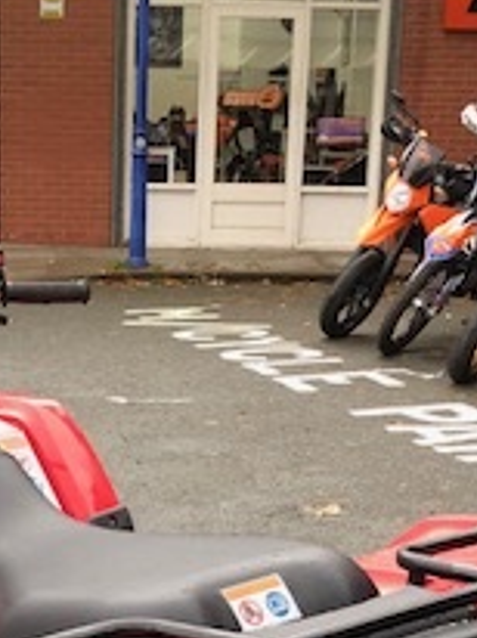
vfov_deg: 21.6
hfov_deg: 16.8
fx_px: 1602
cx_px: 87
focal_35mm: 87
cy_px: 657
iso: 25
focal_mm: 4
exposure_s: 1/33
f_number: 1.8
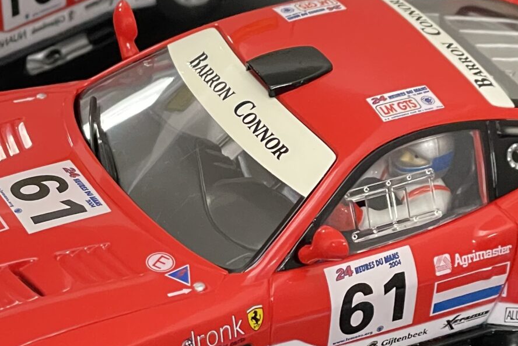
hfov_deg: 13.2
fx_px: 2244
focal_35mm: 156
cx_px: 289
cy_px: 407
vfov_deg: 8.7
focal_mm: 6
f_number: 2
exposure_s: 1/40
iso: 500
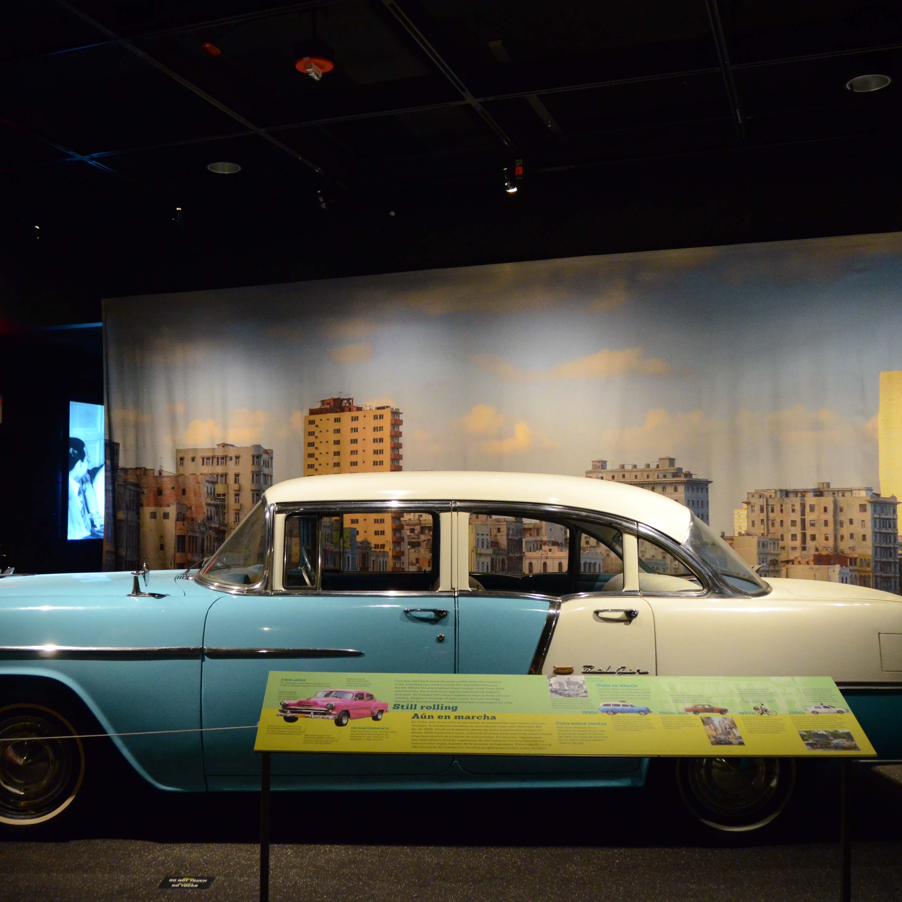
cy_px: 448
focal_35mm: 35
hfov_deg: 47.2
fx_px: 1032
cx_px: 420
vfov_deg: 47.2
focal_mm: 18
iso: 2500
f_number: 3.5
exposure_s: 1/30
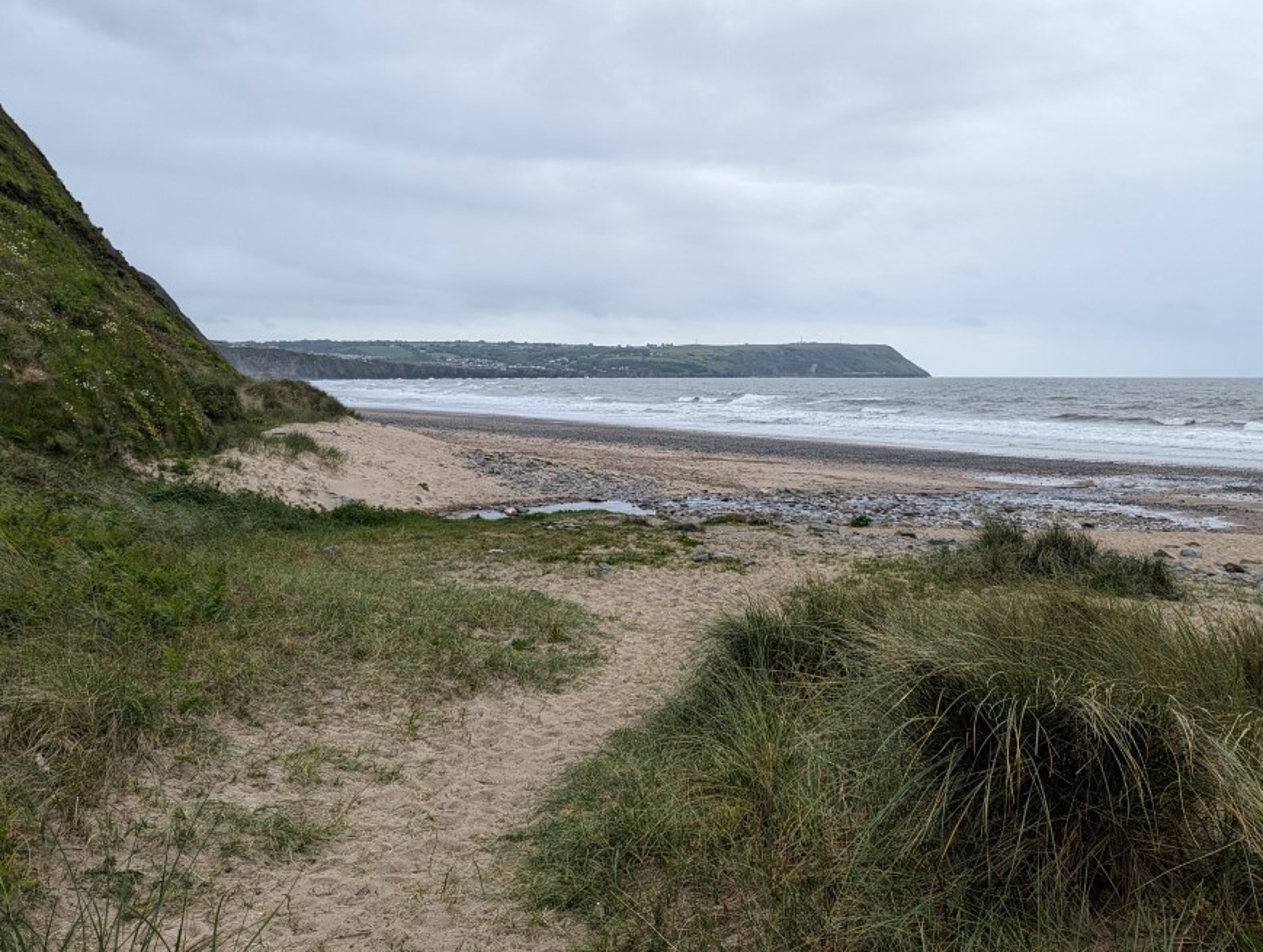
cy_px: 381
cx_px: 695
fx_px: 1206
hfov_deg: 55.2
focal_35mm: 33
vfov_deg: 42.9
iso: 58
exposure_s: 1/1855
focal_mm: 6.81
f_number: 1.85
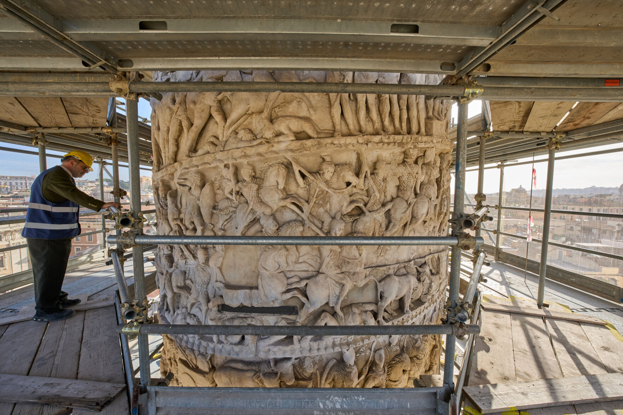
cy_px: 208
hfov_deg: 112.6
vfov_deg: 90.0
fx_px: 208
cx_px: 312
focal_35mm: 12
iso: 100
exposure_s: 1/30
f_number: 11
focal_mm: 12
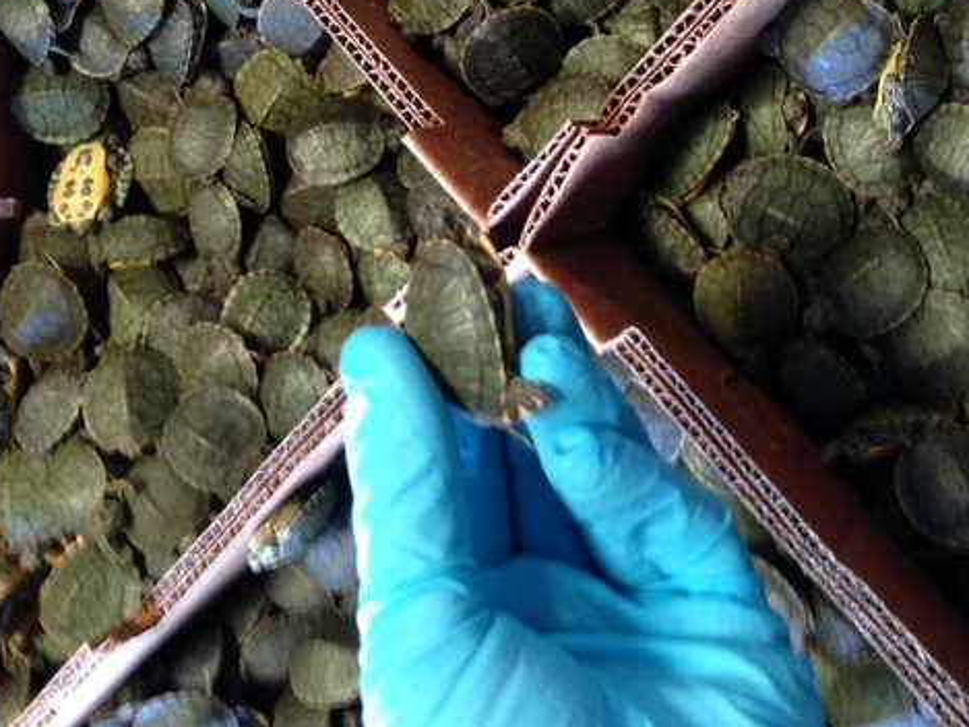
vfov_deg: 31.9
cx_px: 638
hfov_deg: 41.6
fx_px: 1260
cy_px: 238
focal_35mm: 45
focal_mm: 4.12
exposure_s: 1/20
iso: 200
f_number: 2.4
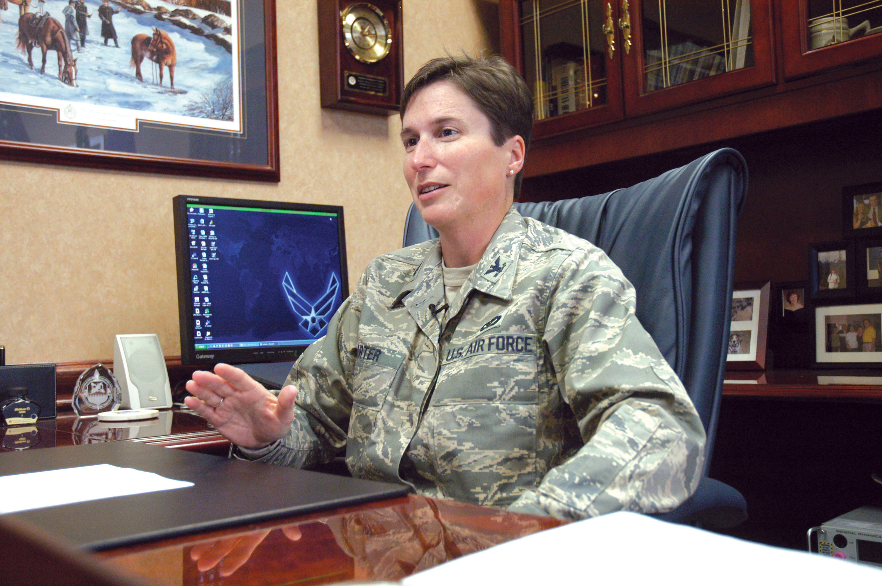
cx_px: 441
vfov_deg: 35.4
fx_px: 918
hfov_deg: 51.3
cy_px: 293
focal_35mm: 38
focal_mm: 25
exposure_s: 1/50
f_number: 3.8
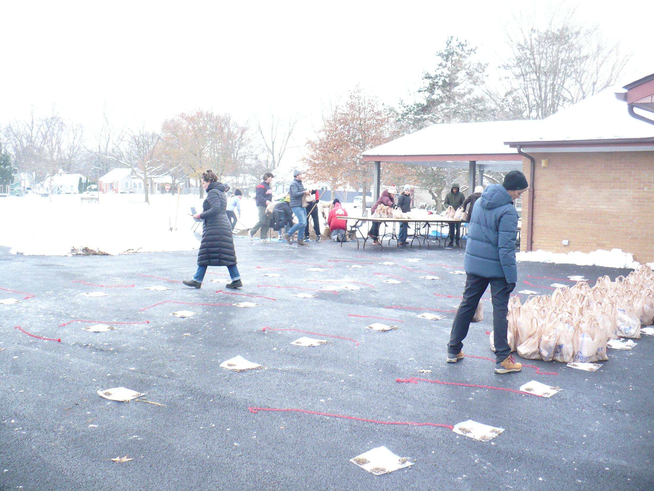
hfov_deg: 50.1
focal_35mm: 37
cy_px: 246
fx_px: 699
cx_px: 327
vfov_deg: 38.7
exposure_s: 1/100
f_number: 2.8
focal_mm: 6.1
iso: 200
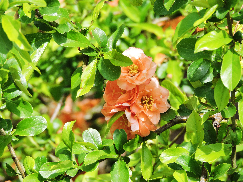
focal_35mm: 250
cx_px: 122
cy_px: 91
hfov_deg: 7.9
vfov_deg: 5.9
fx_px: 1755
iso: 100
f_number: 5.5
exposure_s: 1/200
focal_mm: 44.8
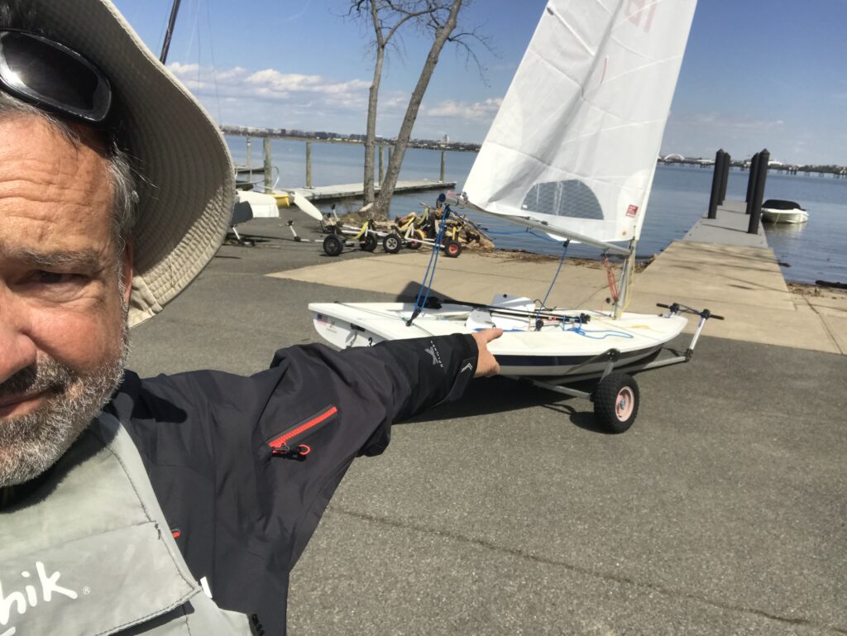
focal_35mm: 32
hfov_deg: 56.8
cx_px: 424
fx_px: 783
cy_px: 318
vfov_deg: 44.2
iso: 25
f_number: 2.2
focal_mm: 2.87
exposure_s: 1/1613
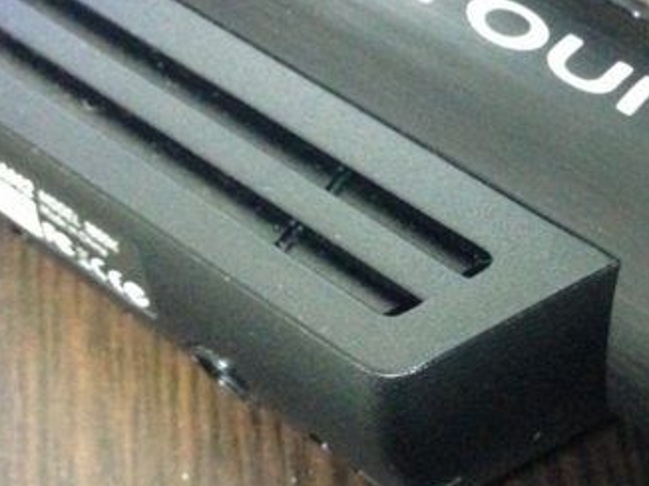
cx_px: 524
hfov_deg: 23.8
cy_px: 245
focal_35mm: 81
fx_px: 1518
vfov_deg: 18.2
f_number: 2.4
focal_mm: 4.13
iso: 800
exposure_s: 1/15
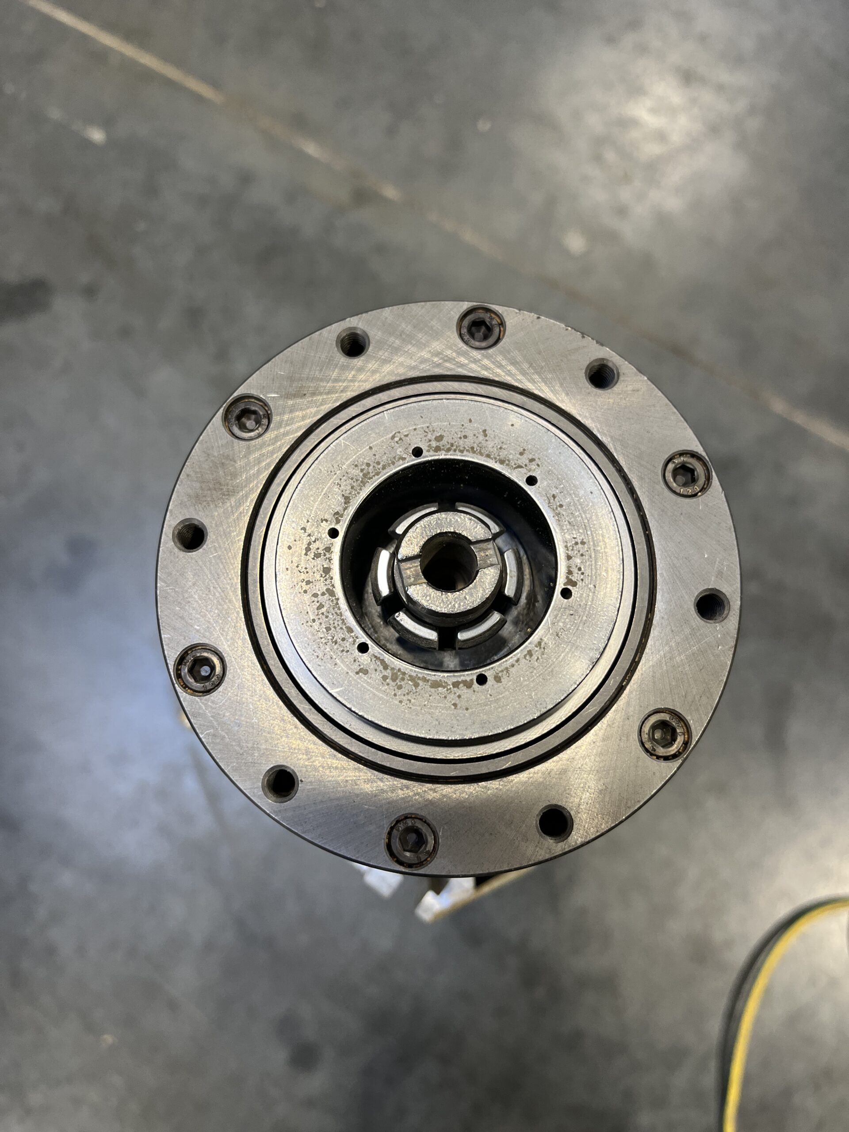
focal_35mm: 26
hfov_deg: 53.1
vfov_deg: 67.3
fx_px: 850
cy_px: 566
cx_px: 424
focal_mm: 5.1
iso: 125
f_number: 1.6
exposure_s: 1/103
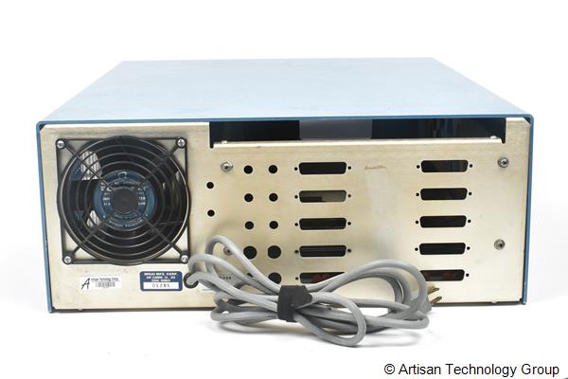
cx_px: 284
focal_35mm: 33
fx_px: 521
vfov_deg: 40.0
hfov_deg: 57.2
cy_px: 190
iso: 200
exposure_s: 1/200
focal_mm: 22
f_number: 13
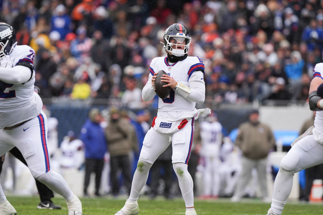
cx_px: 167
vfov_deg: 3.2
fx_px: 3840
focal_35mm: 428
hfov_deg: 4.8
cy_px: 112
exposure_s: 1/2500
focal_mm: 400
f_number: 4
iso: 1000
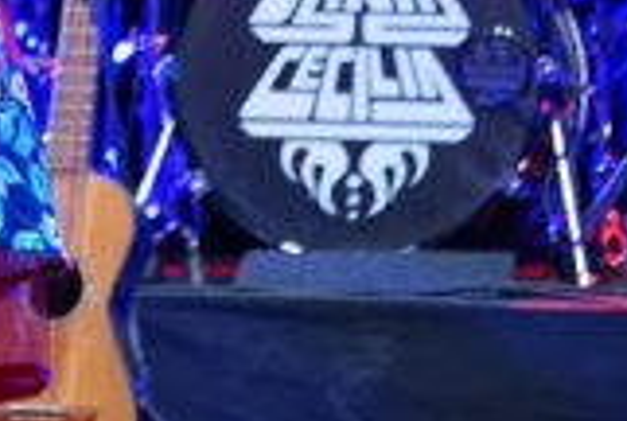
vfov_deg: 5.5
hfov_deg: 8.7
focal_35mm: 235
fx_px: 4100
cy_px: -824
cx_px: 284
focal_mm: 37
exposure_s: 1/160
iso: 4000
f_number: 4
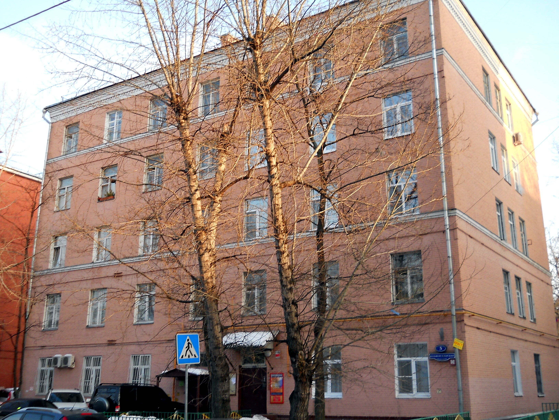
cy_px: 210
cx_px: 280
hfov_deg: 45.8
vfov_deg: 35.1
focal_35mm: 41
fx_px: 662
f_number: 3.1
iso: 80
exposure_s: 1/160
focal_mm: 6.72
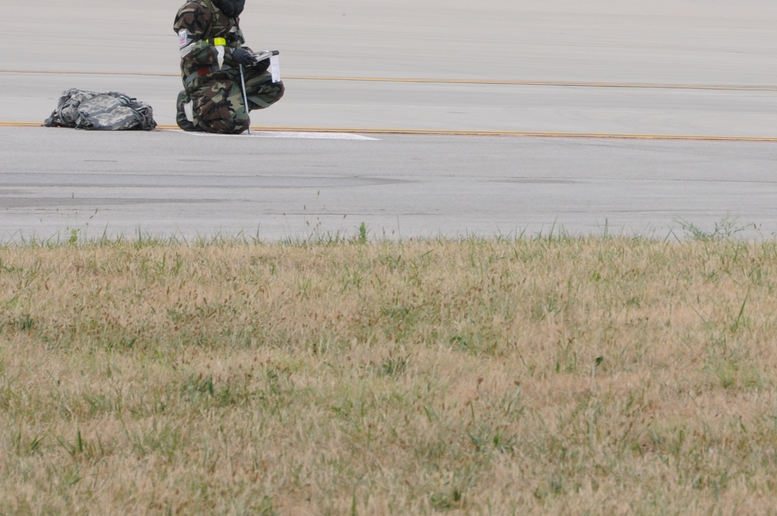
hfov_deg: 6.5
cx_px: 820
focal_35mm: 317
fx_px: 6833
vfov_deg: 4.3
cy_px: -146
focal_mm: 82
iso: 200
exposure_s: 1/250
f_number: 8
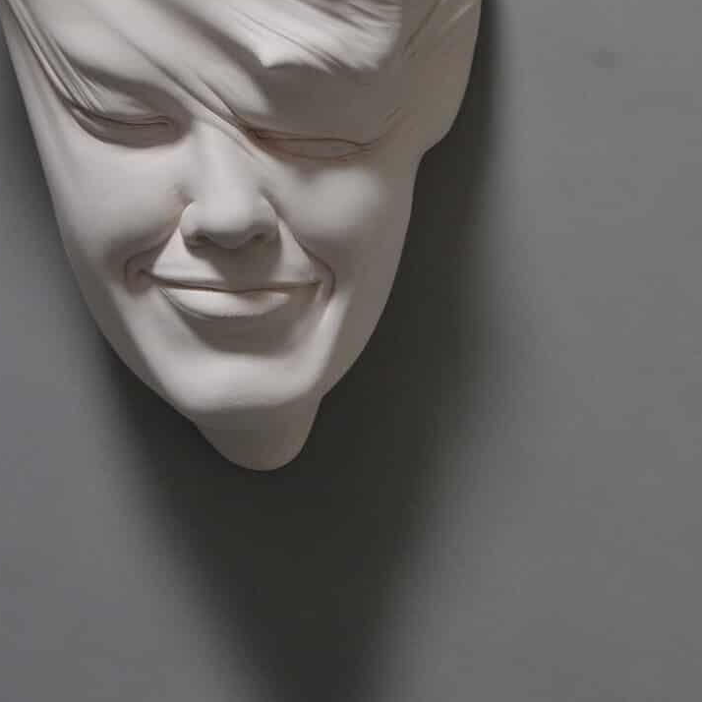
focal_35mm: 97
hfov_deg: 17.9
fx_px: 2226
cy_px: 178
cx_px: 209
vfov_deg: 17.8
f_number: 9
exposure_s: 1/160
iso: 640
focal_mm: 34
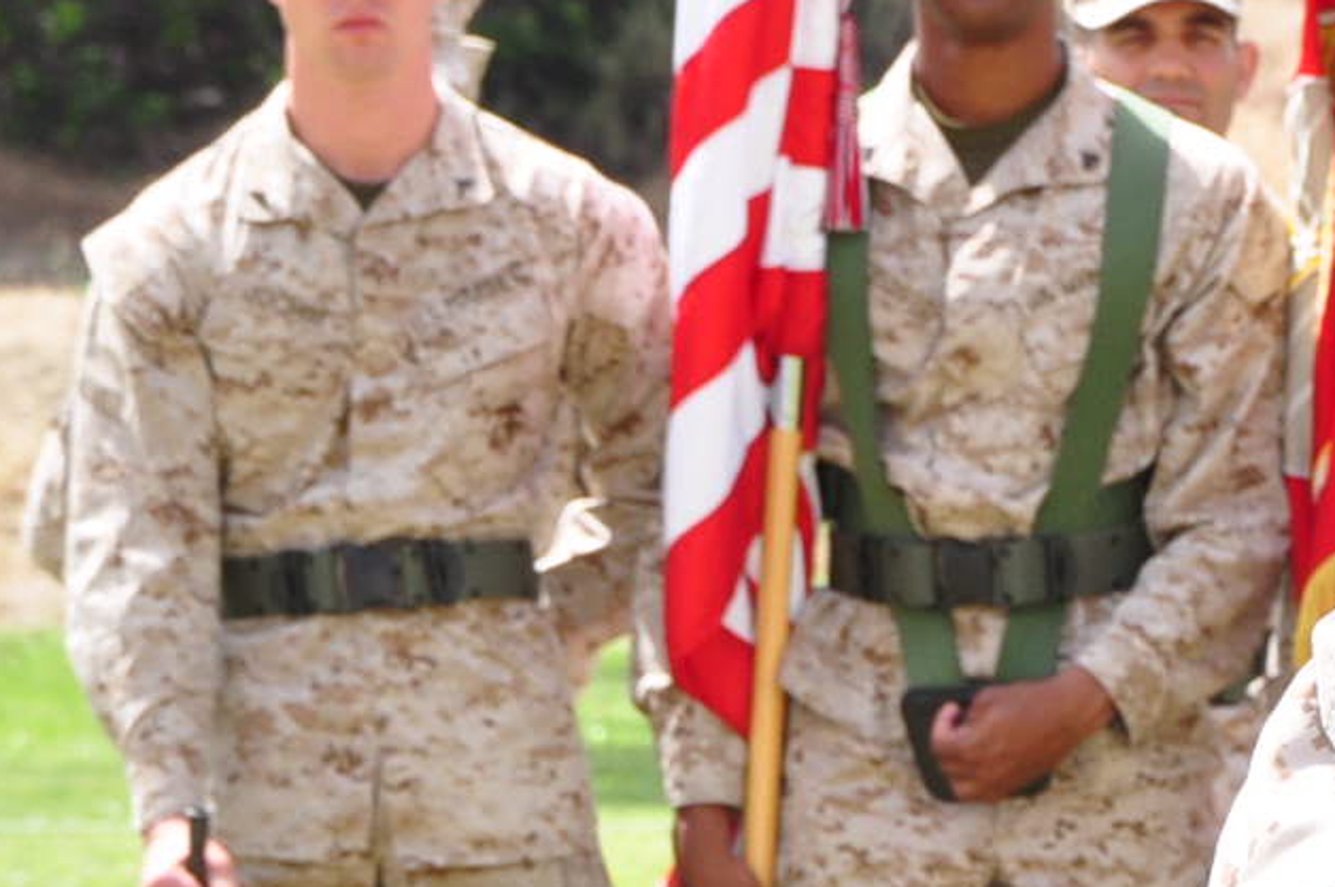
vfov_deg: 2.5
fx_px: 19914
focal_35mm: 538
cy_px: 676
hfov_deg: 3.8
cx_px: 1758
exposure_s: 1/200
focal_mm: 105
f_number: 13
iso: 400
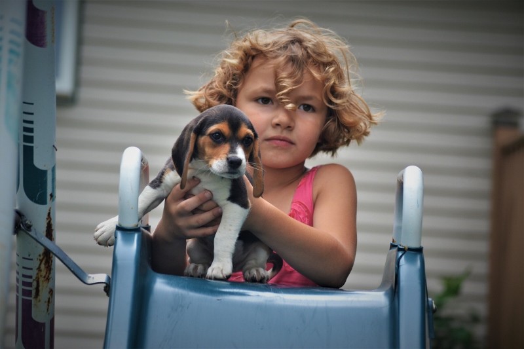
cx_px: 262
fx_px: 2292
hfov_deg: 13.0
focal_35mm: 158
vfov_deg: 8.7
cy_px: 174
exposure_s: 1/500
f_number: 4.5
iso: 450
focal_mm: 105
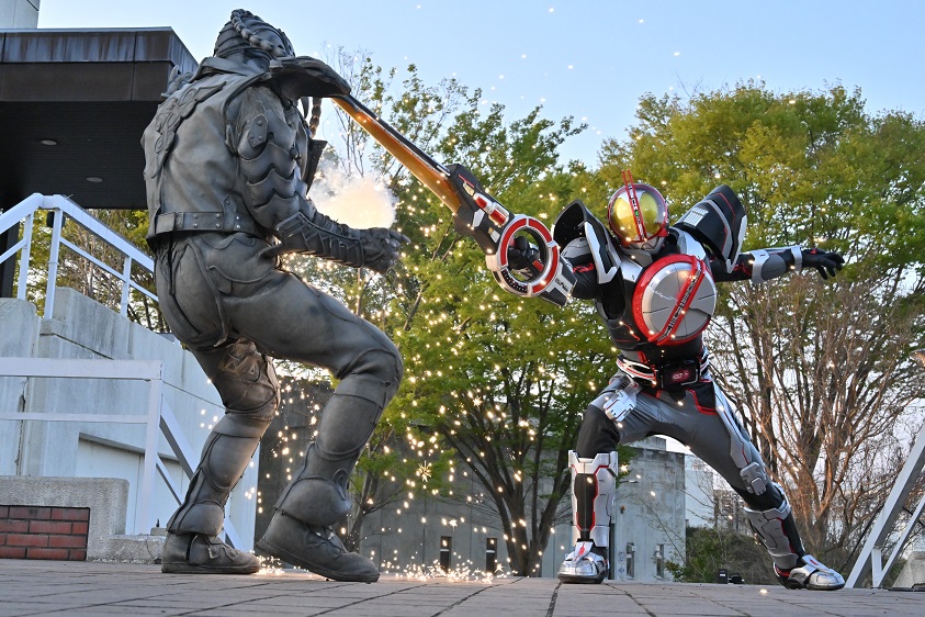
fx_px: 1079
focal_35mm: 42
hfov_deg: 46.4
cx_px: 462
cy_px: 308
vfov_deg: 31.9
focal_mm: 42
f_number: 11
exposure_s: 1/640
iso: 2500
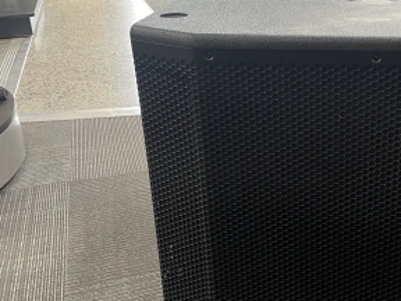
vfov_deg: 30.9
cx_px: 317
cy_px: 142
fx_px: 544
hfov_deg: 39.0
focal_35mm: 47
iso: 160
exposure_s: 1/60
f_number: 1.6
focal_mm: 4.2
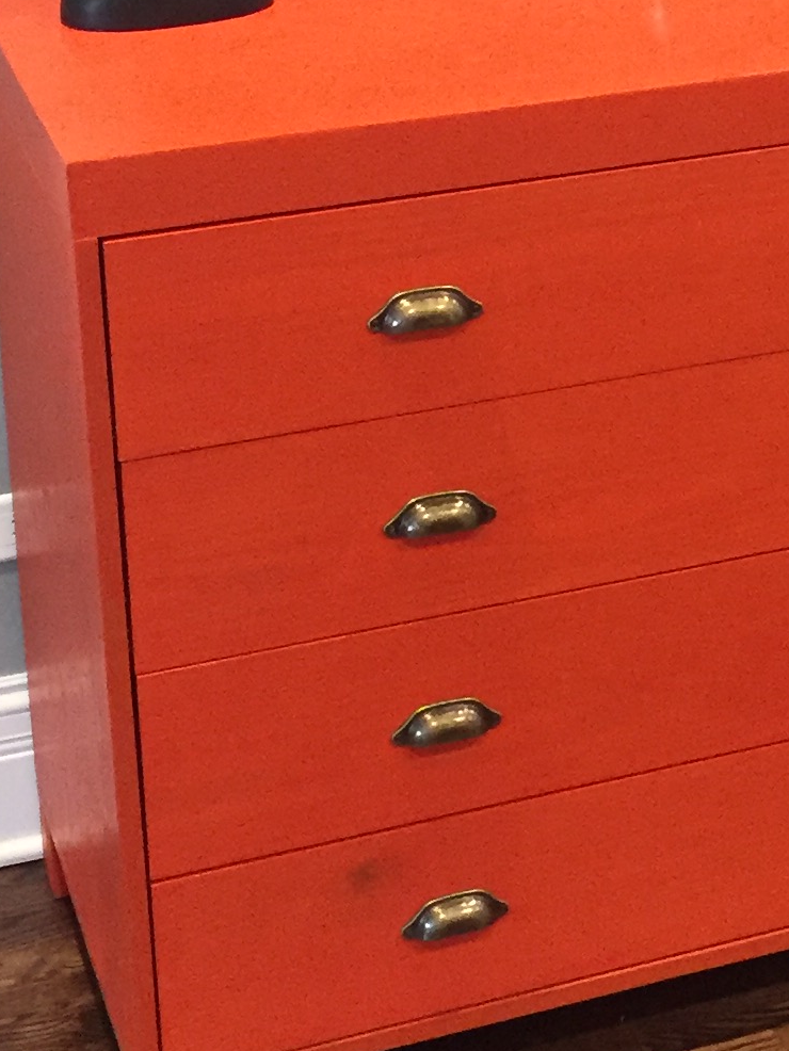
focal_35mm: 96
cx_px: 778
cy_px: 22
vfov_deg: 19.9
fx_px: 2916
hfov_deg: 15.2
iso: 250
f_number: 2.2
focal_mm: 4.15
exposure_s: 1/24
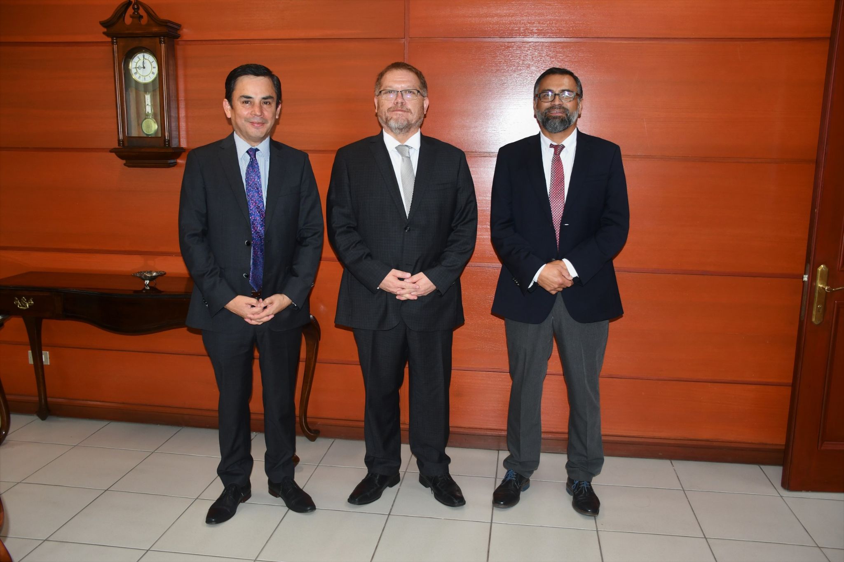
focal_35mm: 30
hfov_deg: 61.9
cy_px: 281
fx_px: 703
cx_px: 422
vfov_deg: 43.6
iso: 400
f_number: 3.5
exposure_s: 1/80
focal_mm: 20
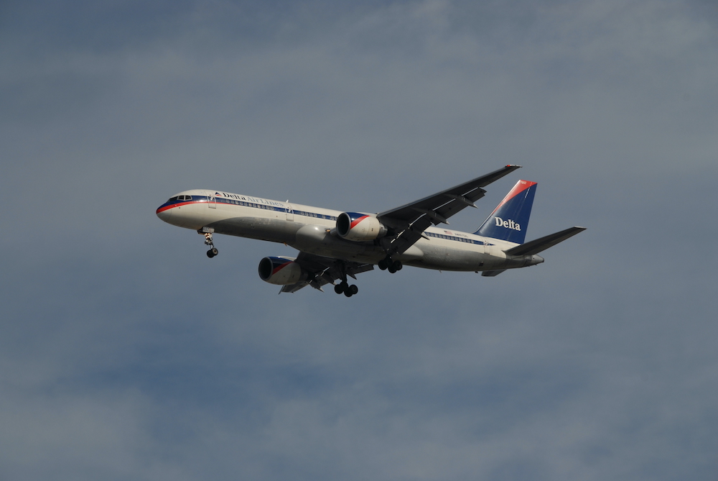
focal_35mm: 168
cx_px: 359
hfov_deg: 12.2
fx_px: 3354
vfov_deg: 8.2
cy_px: 240
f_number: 10
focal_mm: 112
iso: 100
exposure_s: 1/400
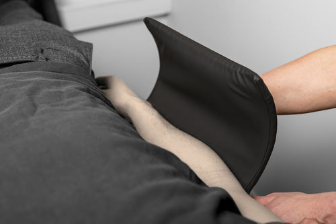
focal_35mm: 40
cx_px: 168
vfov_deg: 33.4
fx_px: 373
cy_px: 112
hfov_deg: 48.5
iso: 200
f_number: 4.5
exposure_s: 1/640
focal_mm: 40
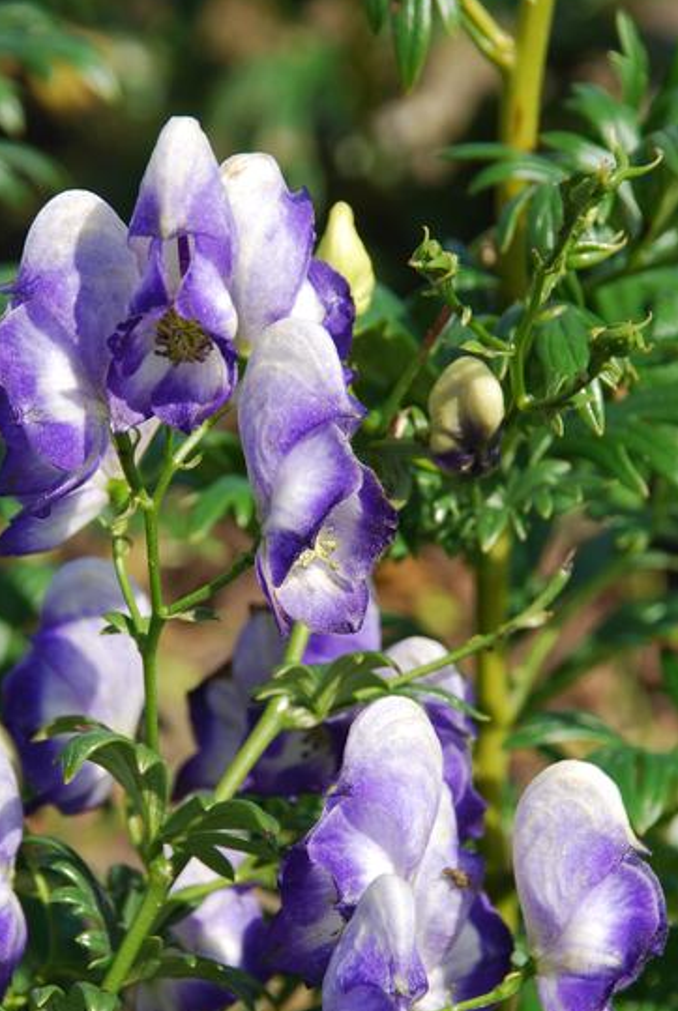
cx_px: 251
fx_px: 6126
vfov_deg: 9.4
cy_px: 554
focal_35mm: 218
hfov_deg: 6.3
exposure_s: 1/160
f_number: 8
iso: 100
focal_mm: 105
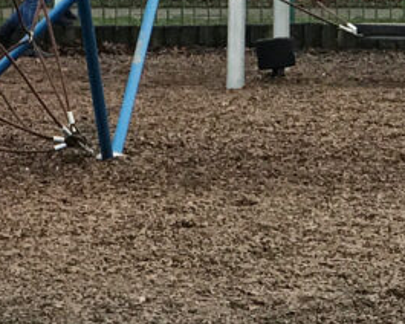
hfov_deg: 6.0
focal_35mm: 322
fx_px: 3860
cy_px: -219
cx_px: -141
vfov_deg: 4.8
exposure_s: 1/100
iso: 32
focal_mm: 6.6
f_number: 2.8
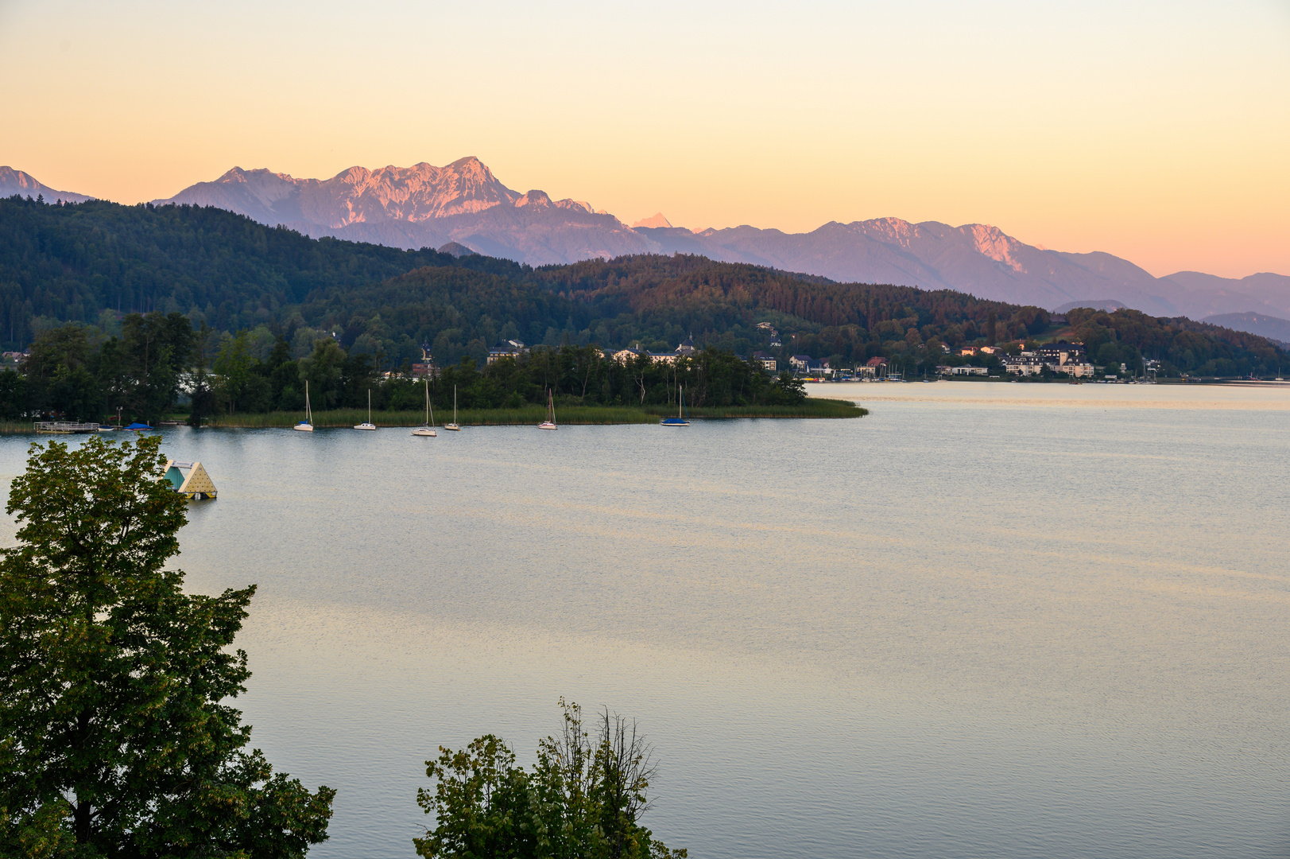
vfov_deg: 22.6
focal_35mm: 60
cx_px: 645
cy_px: 430
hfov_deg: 33.4
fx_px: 2149
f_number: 8
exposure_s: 1/60
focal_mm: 60
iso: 220
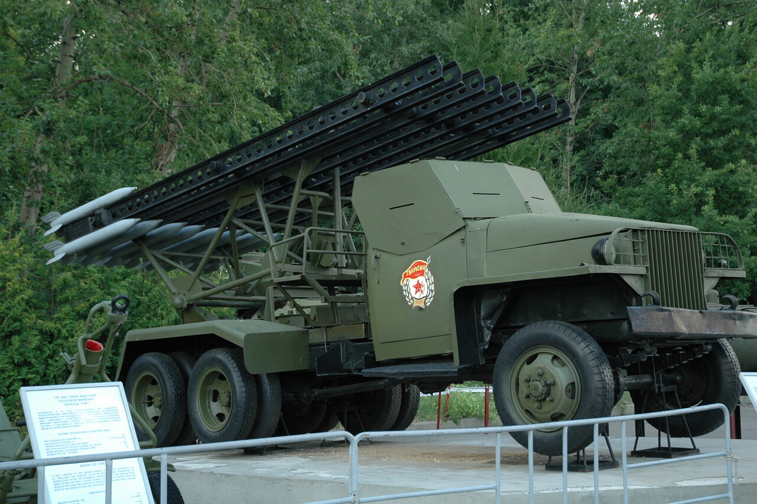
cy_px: 252
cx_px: 378
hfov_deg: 37.9
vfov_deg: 25.7
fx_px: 1103
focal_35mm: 52
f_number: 4.2
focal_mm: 35
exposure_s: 1/200
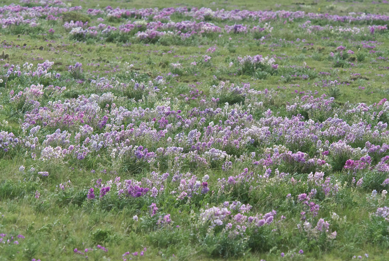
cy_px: 130
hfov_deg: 7.8
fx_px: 2839
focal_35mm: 262
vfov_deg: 5.2
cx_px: 194
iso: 1000
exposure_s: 1/2000
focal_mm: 175
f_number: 7.1
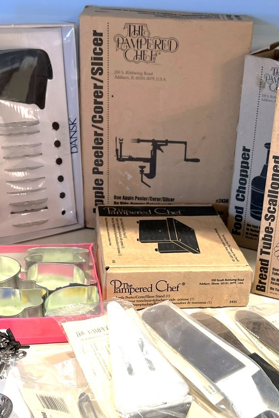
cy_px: 292
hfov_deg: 26.5
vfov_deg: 38.3
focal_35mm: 51
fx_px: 593
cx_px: 164
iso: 80
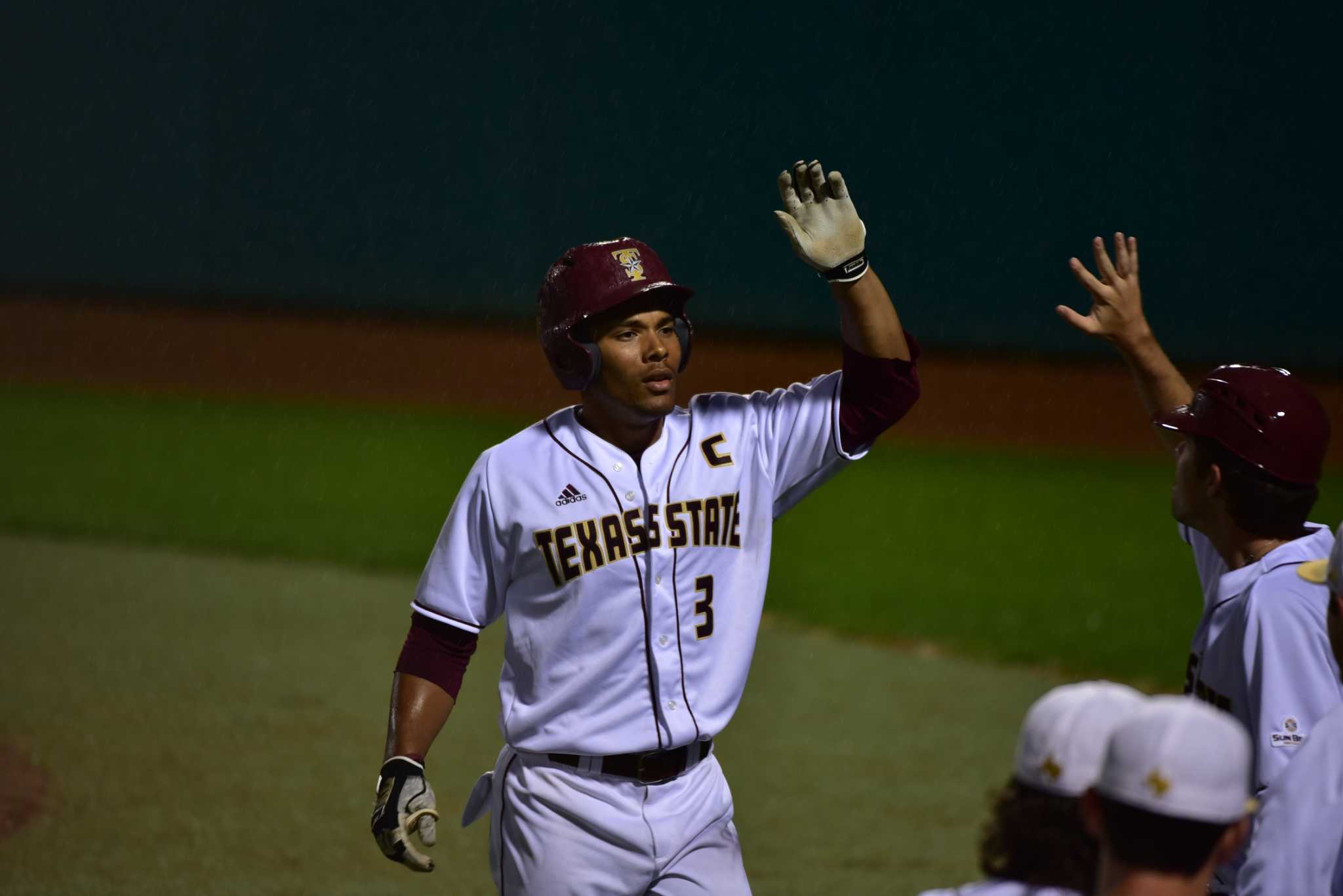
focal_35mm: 400
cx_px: 672
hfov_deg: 5.2
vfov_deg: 3.4
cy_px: 448
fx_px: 14927
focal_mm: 400
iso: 900
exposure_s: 1/250
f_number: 4
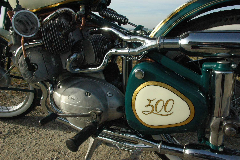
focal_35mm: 27
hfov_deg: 67.4
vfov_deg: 47.8
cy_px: 80
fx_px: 180
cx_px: 120
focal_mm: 18
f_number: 13
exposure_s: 1/800
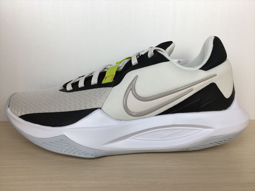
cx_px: 128
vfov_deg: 48.2
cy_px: 96
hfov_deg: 61.7
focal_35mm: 29
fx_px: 214
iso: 25
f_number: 2.2
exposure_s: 1/120
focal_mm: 4.15
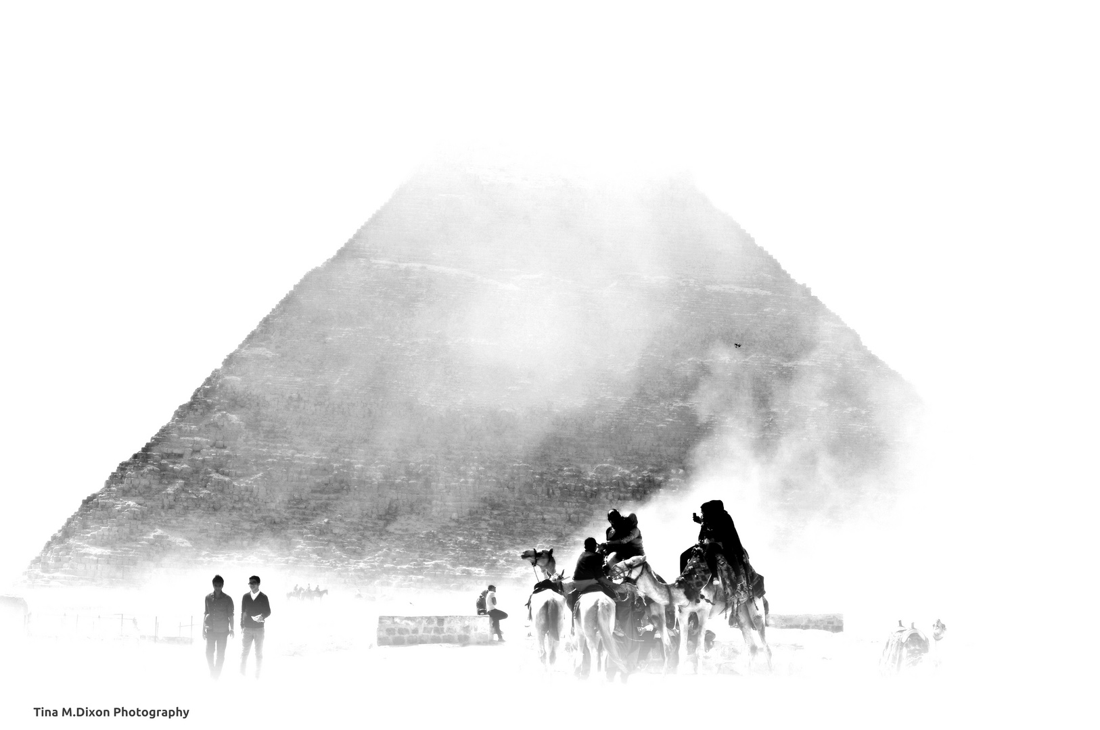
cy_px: 365
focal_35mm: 75
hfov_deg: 27.0
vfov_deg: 18.1
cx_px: 550
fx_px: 2289
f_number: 11
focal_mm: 50
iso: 200
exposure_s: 1/500
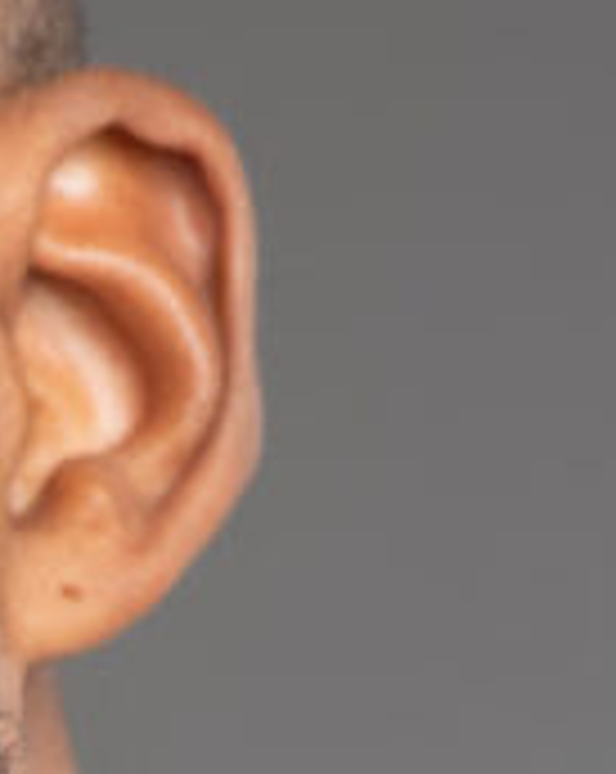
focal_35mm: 1120
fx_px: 25592
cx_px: -596
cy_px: 1323
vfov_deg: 1.7
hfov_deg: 1.4
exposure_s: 1/125
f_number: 11
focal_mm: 200
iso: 125
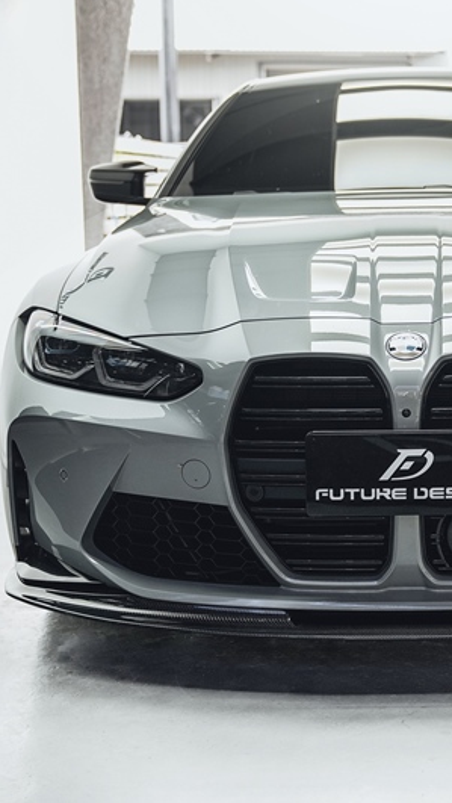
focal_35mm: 60
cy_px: 402
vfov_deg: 34.9
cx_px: 385
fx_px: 1277
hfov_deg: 19.8
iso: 250
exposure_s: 1/30
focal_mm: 38
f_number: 2.8
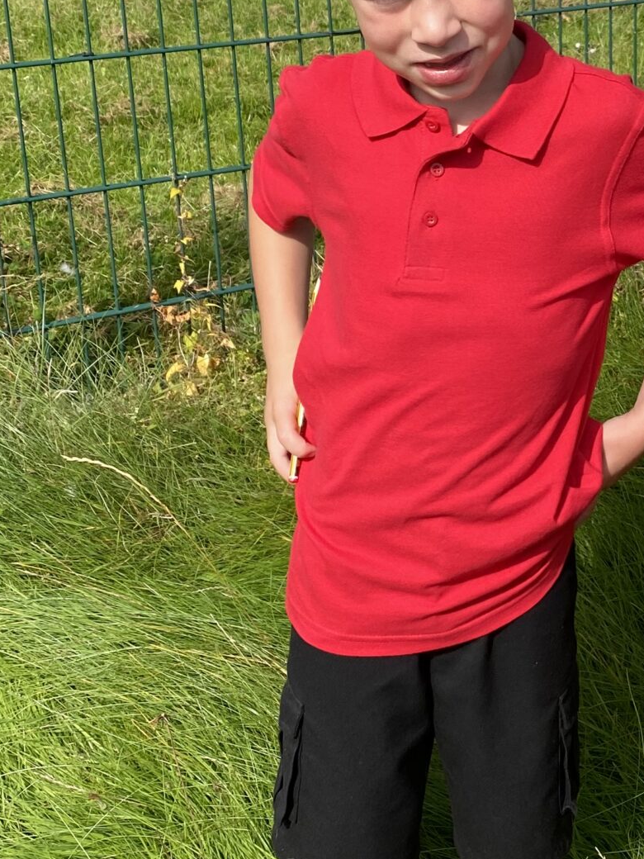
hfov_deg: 22.2
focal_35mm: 64
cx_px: 630
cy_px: 283
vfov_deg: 30.0
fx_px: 1588
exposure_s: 1/2066
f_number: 1.8
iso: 32
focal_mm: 4.25
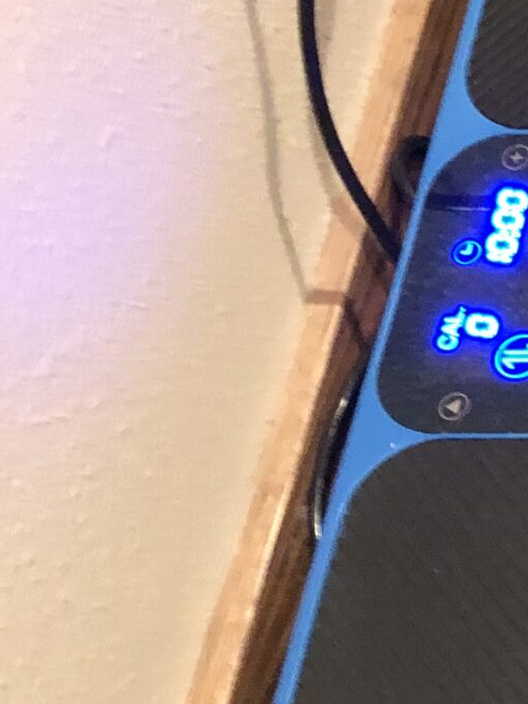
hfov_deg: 12.7
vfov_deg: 18.5
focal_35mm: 106
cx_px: 964
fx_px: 2156
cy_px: 376
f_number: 1.8
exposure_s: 1/4
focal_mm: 3.99
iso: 100
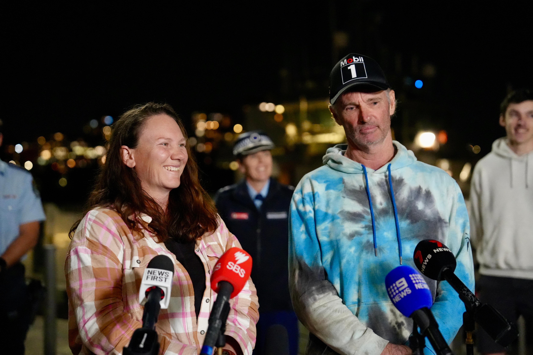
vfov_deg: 19.5
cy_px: 178
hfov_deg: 28.8
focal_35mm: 70
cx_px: 266
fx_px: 1036
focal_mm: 70
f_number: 2.8
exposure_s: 1/160
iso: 12800
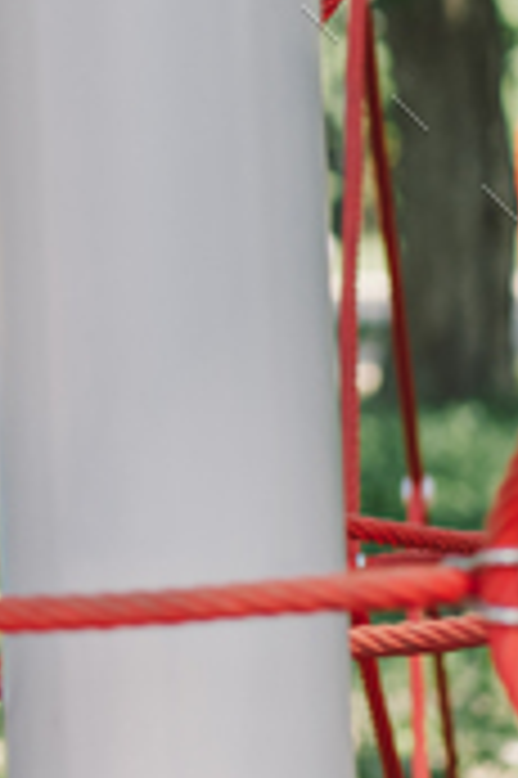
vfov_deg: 10.9
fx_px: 4065
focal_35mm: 188
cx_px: -559
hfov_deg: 7.0
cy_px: 52
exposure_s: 1/640
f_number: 2.8
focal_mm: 55
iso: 320
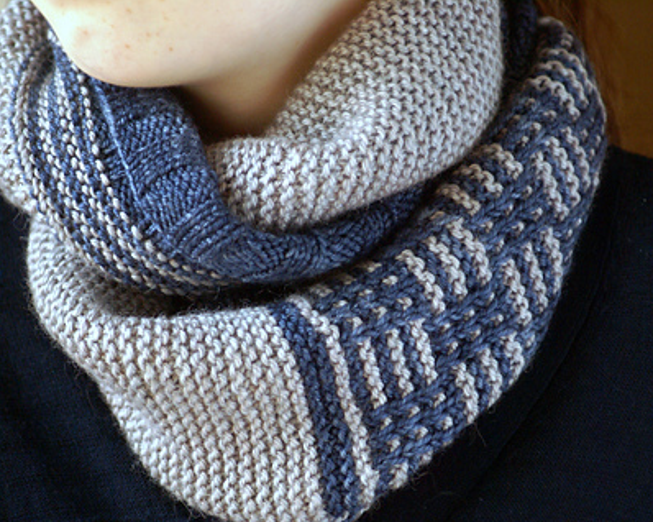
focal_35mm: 195
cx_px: 299
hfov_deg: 9.9
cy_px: 273
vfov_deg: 7.9
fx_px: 3767
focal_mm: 110
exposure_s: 1/20
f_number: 5
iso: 400
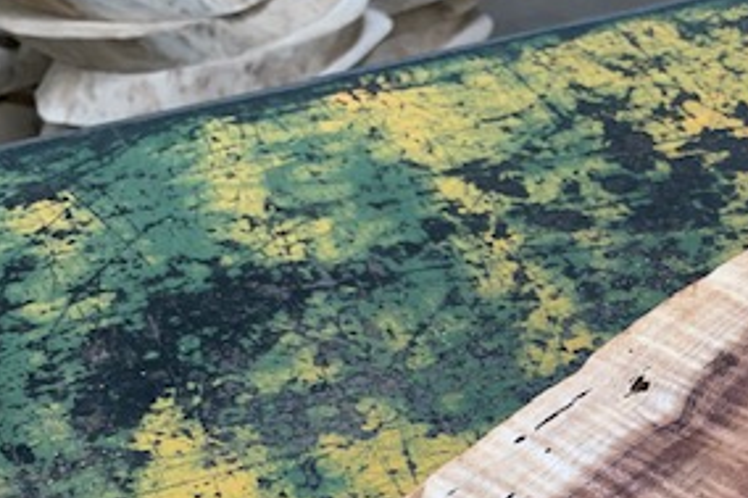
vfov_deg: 21.4
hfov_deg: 29.6
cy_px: 509
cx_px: 822
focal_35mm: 61
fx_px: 1267
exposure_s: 1/112
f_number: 1.8
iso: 100
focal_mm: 4.25
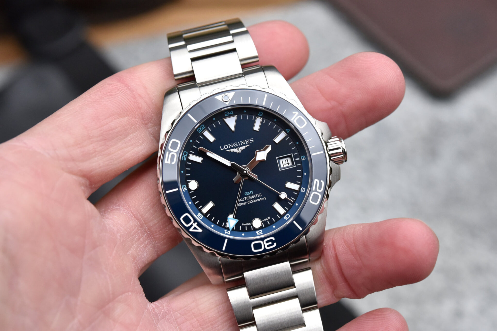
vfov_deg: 22.6
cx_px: 248
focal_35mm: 60
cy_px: 166
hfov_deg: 33.4
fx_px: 828
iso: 2000
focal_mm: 60
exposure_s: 1/500
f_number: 8
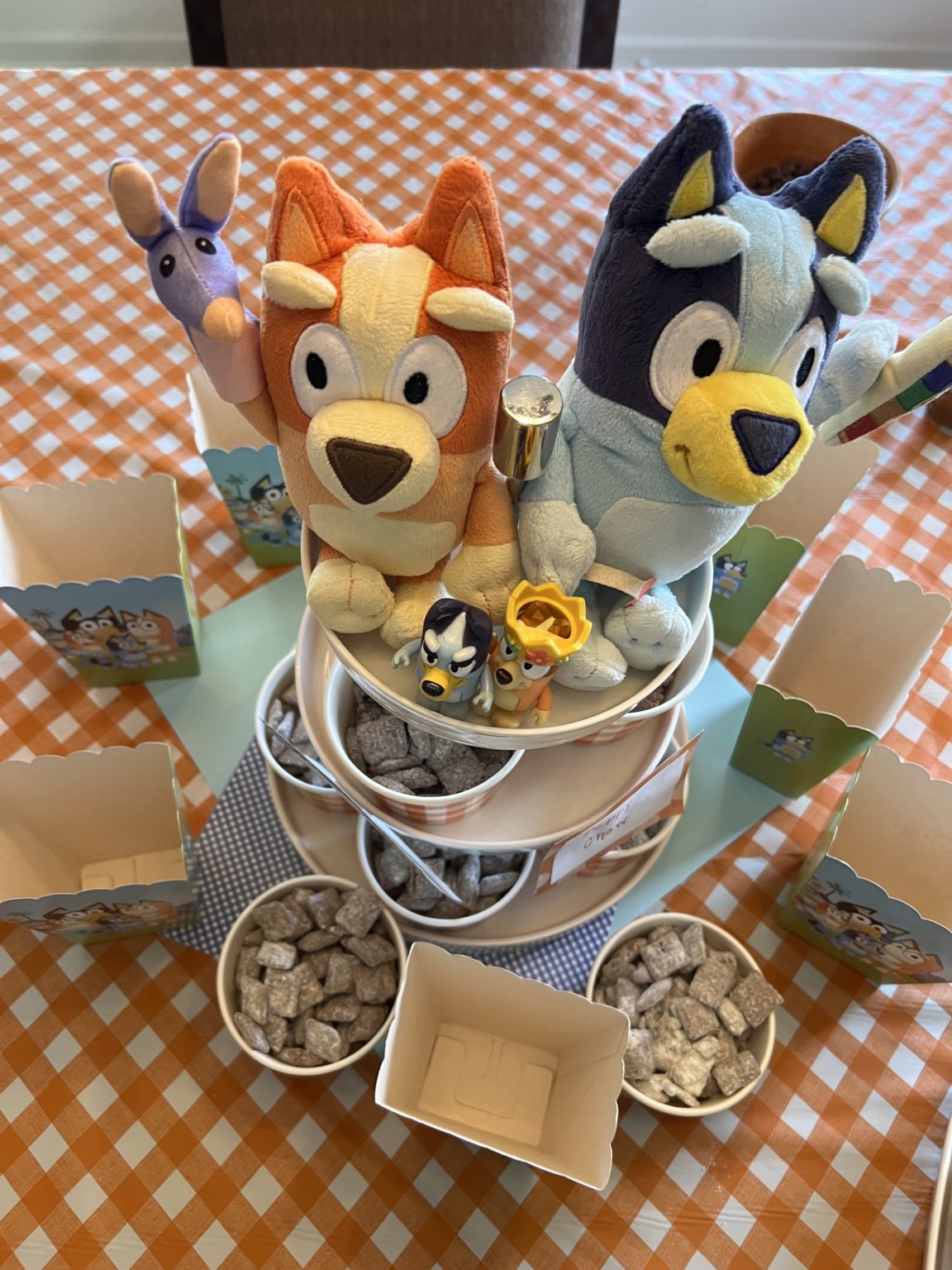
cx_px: 476
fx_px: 953
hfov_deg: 53.1
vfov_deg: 67.3
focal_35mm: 26
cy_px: 635
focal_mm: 5.7
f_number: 1.5
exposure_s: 1/60
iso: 100
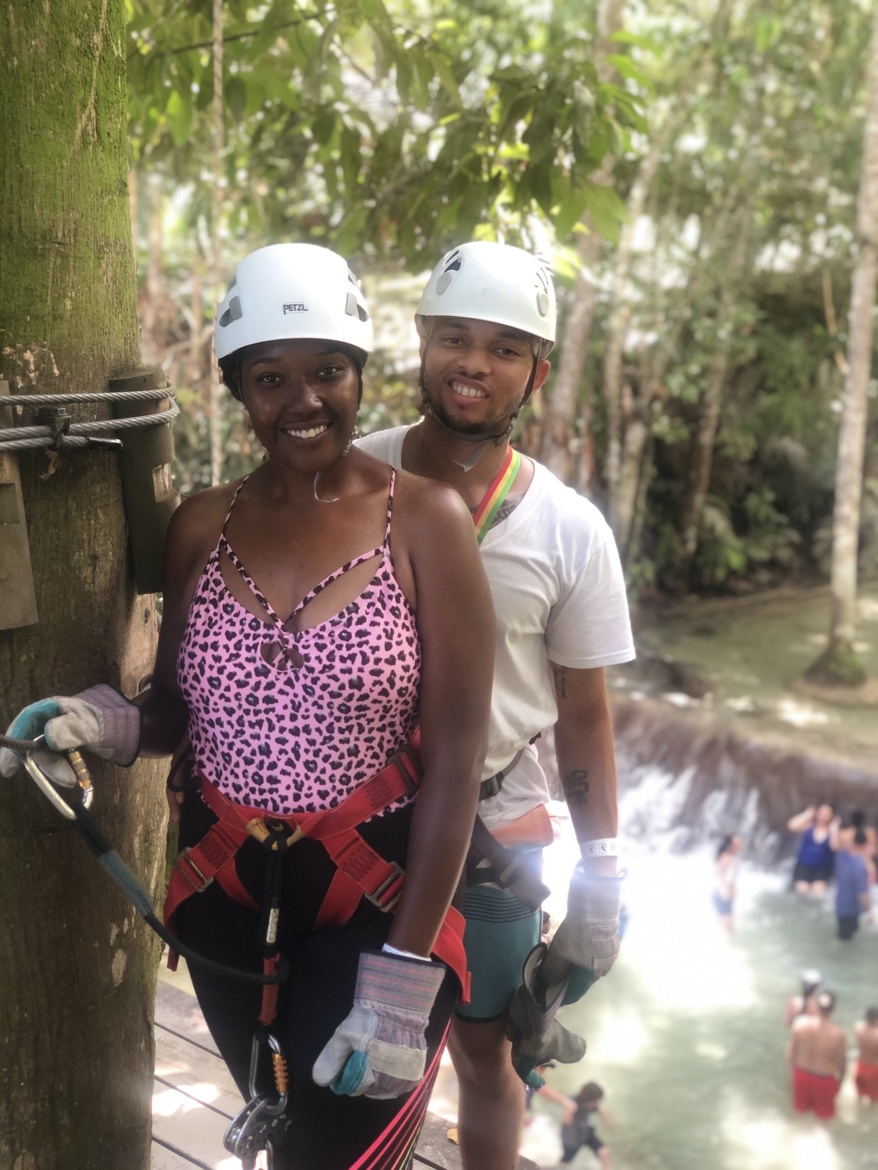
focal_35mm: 52
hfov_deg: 28.0
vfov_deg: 36.8
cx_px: 439
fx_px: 1759
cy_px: 585
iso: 80
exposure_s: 1/61
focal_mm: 6
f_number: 2.4
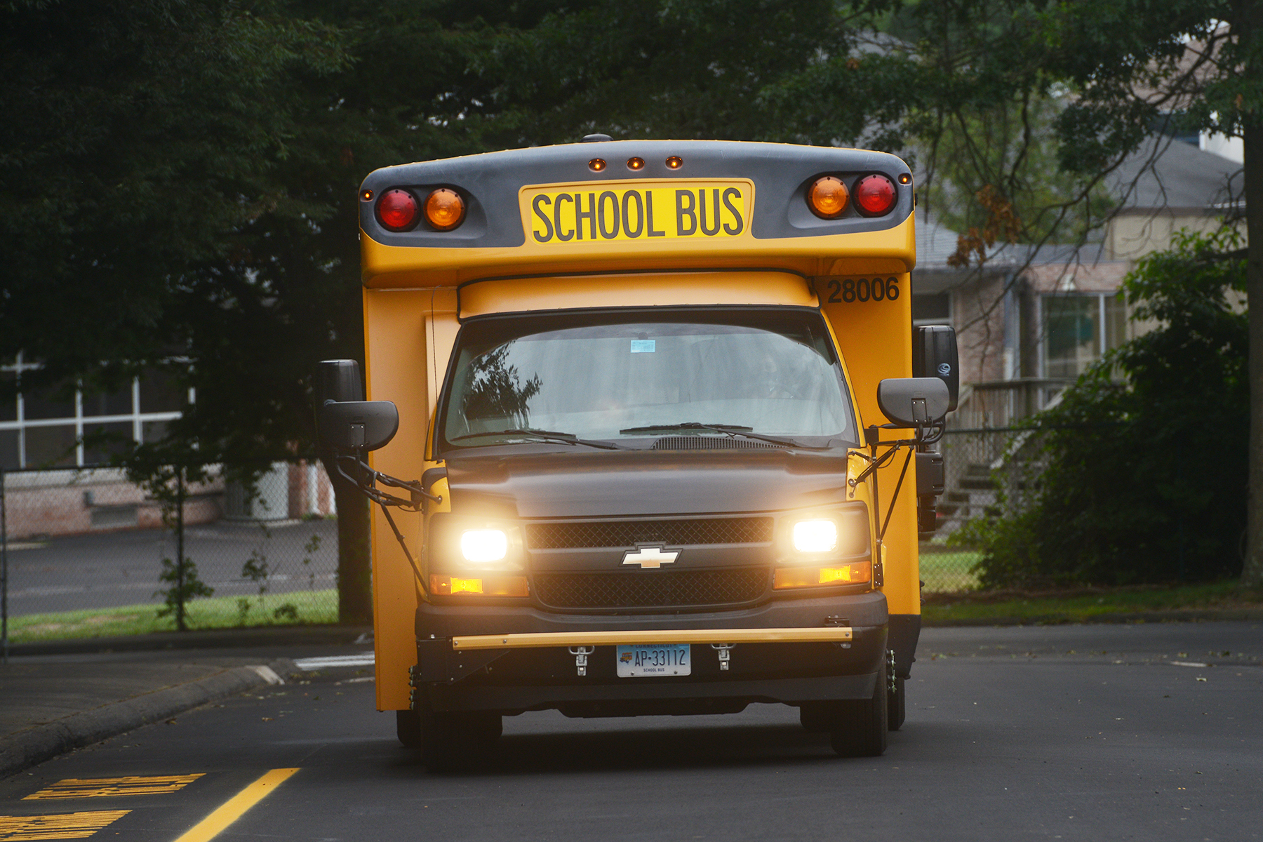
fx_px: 7016
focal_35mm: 200
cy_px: 421
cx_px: 632
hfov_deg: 10.3
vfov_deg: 6.9
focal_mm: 200
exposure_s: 1/500
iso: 400
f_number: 6.3
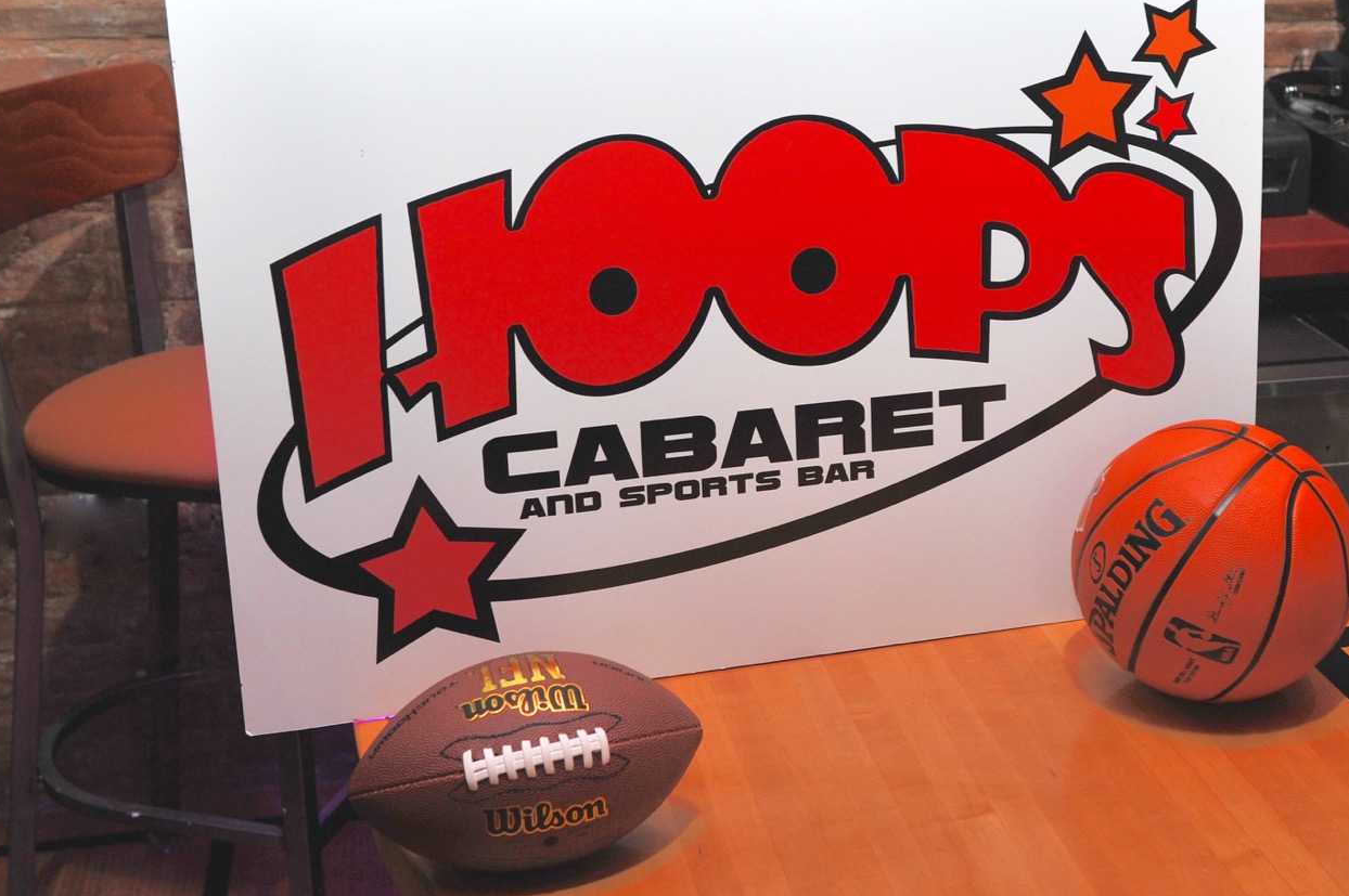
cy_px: 457
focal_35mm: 36
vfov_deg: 36.8
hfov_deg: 53.2
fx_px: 1348
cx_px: 663
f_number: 4.5
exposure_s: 1/160
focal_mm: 35
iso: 1250
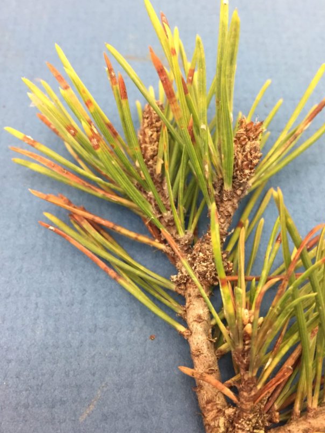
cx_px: 207
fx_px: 463
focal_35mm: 37
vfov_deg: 50.1
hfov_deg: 38.4
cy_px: 195
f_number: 2.2
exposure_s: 1/30
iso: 125
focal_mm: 4.15
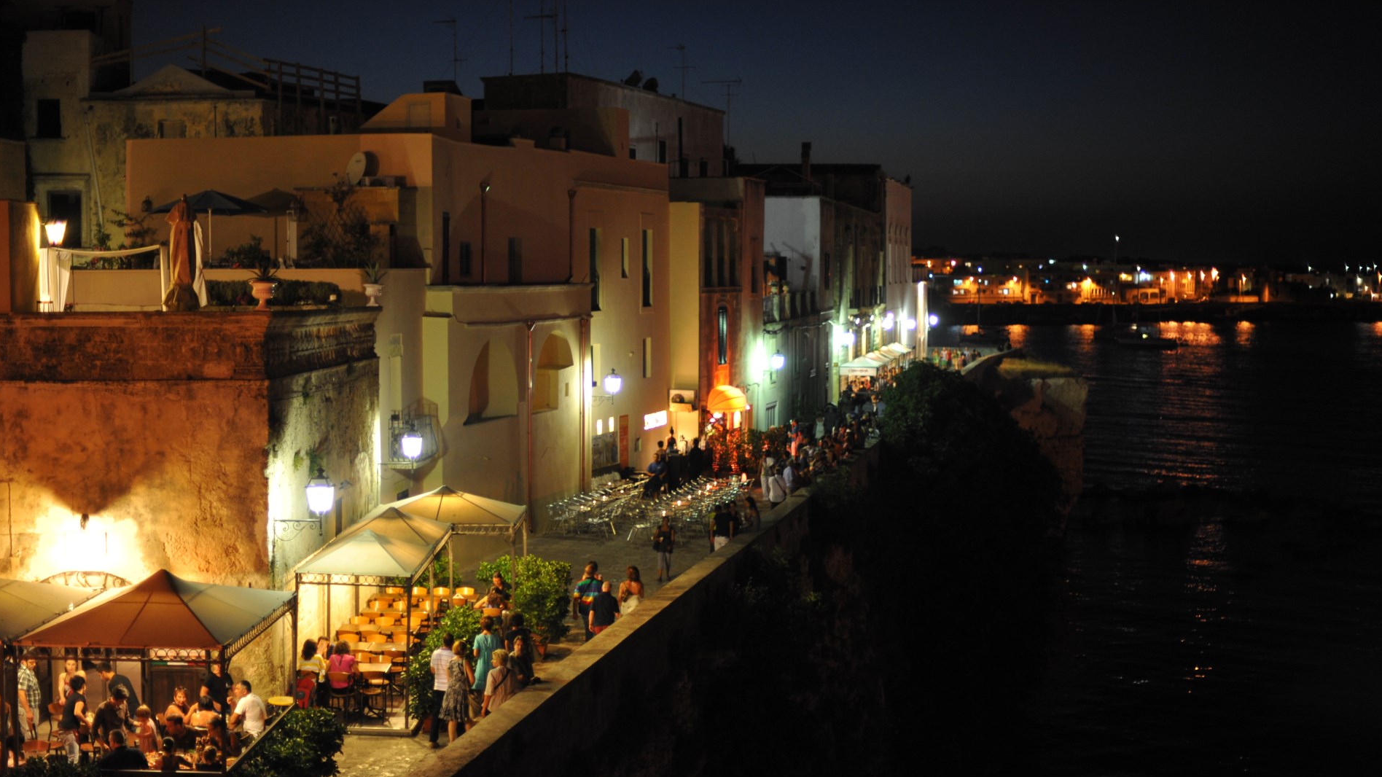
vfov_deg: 22.6
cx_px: 684
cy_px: 377
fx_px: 1942
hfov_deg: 39.2
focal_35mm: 53
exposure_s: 1/30
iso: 1400
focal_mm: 50
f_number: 1.4
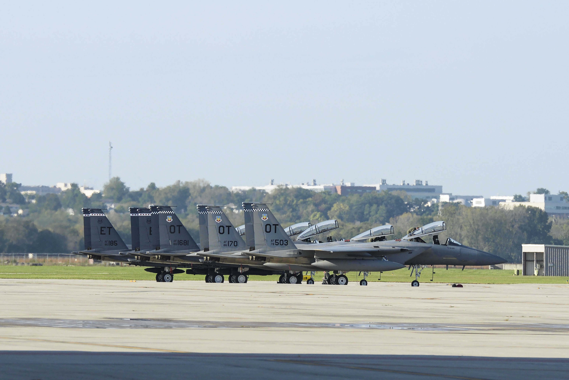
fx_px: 3162
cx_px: 284
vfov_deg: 6.9
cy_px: 190
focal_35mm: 200
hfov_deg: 10.3
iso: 640
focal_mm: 200
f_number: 6.3
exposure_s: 1/2500
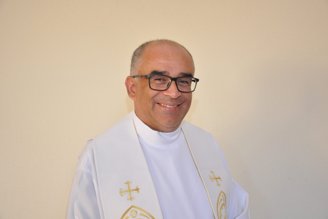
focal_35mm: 58
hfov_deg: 34.5
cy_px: 110
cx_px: 166
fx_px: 528
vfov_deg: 23.4
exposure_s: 1/60
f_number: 4.5
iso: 640
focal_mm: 38
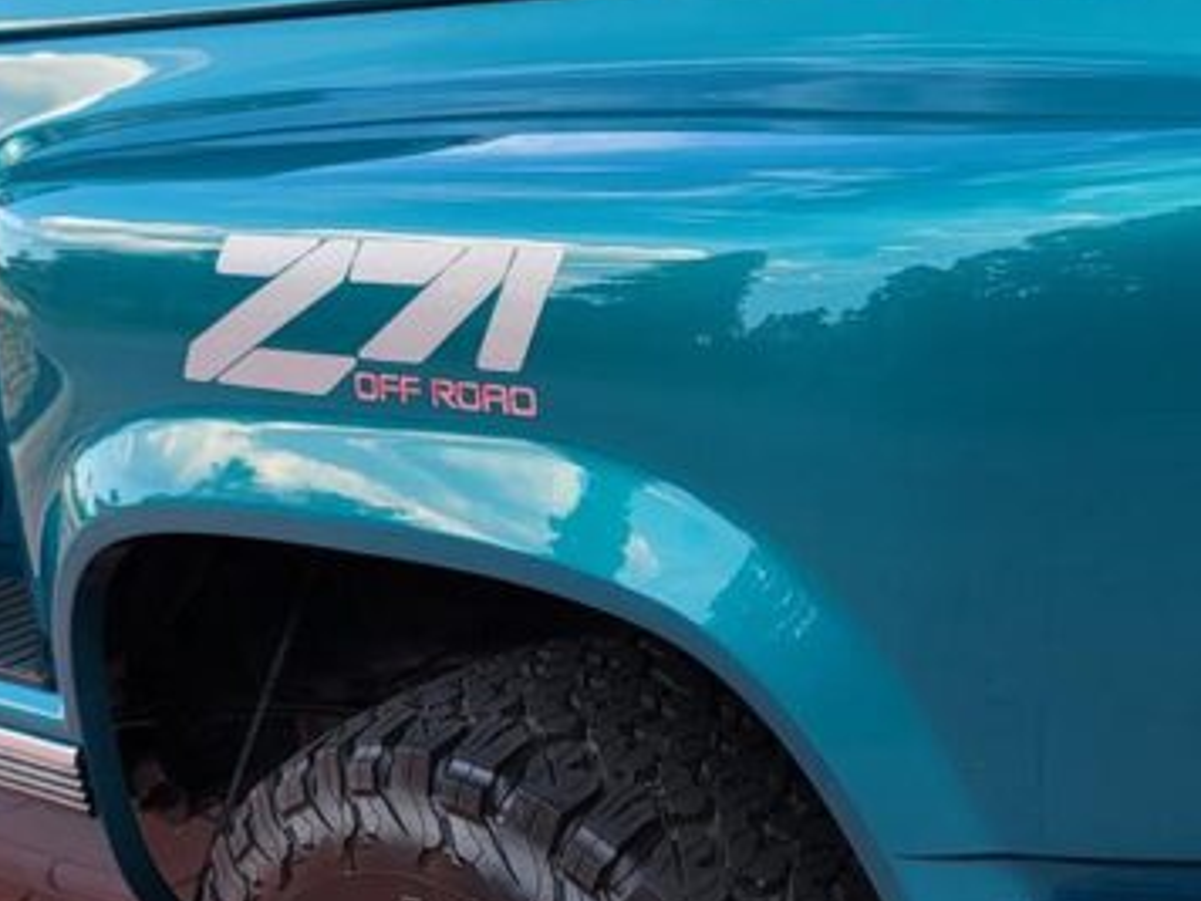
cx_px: 715
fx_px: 2394
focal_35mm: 69
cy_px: 489
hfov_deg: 28.1
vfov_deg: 21.3
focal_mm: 6.7
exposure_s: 1/144
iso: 16
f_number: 1.8
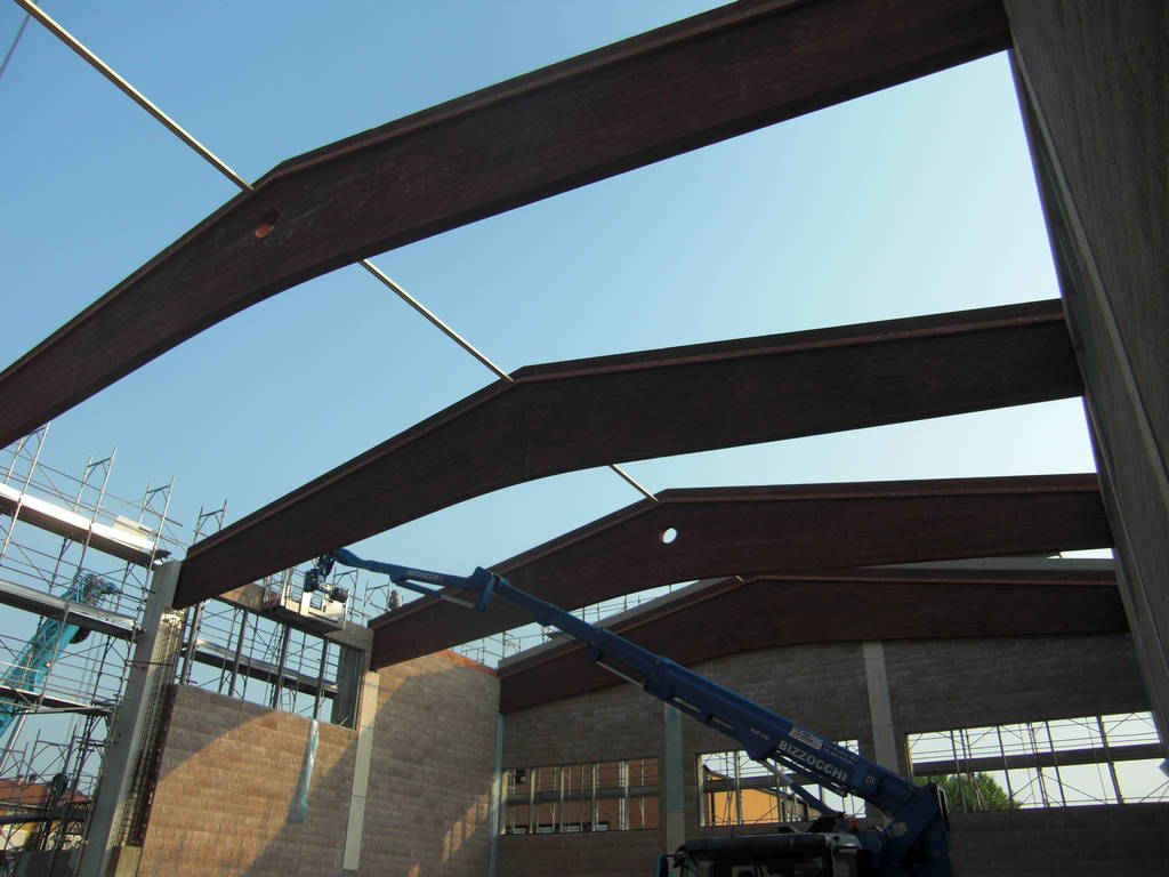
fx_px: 946
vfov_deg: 49.7
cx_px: 584
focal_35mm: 28
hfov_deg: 63.4
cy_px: 438
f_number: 2.6
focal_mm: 4.9
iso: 50
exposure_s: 1/800
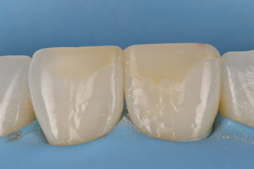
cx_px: 127
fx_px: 1107
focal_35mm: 157
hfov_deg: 13.1
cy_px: 84
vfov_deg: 8.7
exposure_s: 1/160
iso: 200
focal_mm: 105
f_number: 32
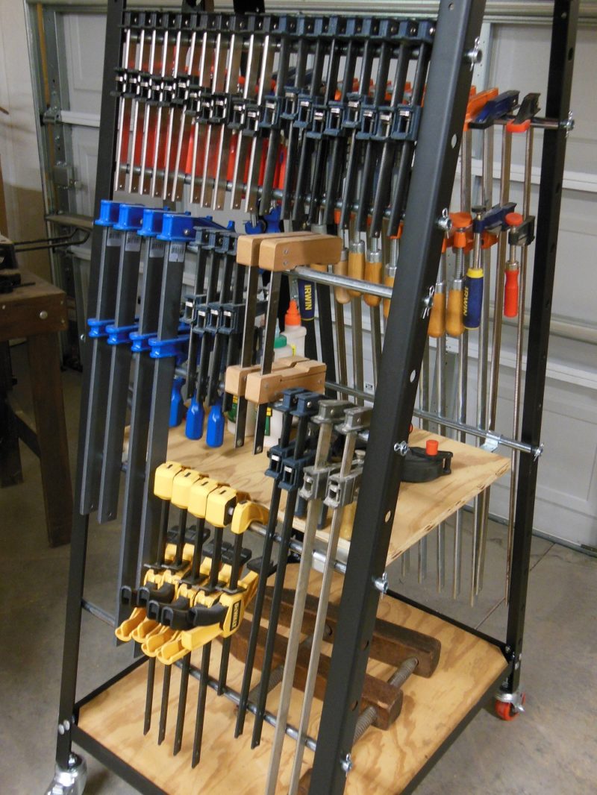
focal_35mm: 39
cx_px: 298
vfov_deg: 47.9
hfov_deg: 36.8
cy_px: 398
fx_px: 896
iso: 500
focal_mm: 6.9
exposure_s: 1/8
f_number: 4.1
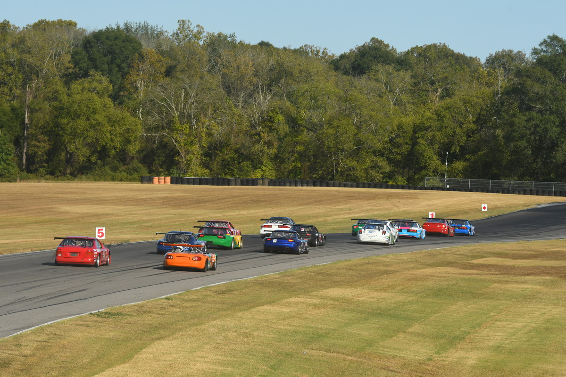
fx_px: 3773
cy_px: 188
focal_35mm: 240
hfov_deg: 8.6
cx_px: 283
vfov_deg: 5.7
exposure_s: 1/1000
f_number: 7.1
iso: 200
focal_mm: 160
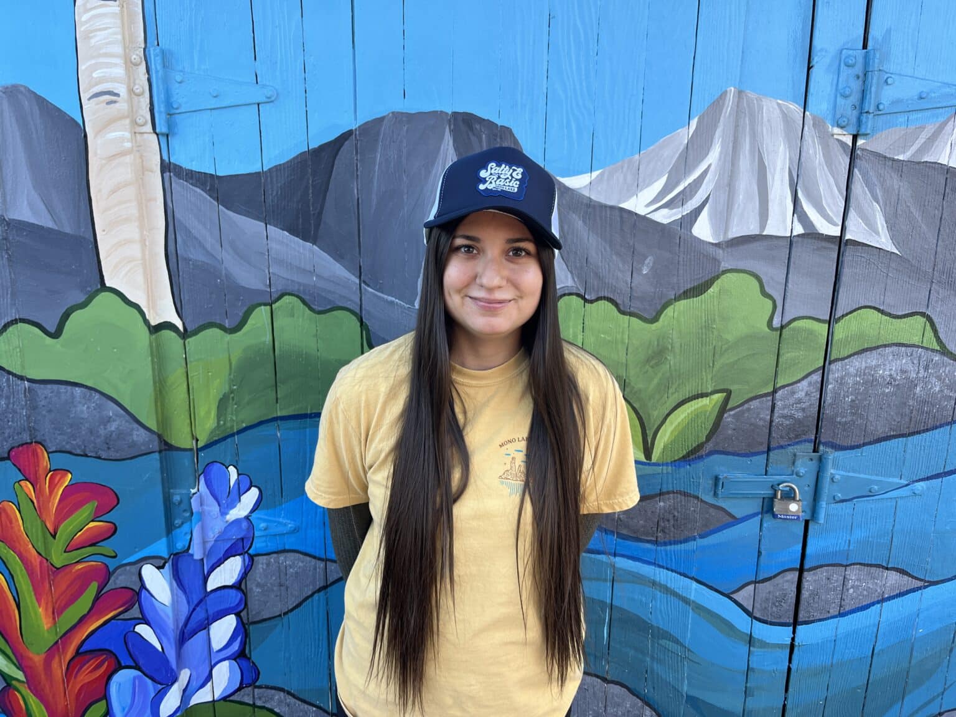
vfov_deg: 53.1
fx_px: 718
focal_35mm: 26
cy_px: 358
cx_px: 478
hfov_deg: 67.3
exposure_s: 1/147
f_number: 1.6
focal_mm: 5.1
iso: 32
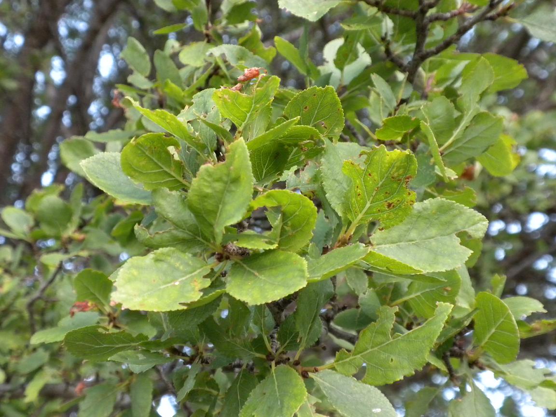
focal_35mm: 52
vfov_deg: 28.0
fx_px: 835
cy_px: 208
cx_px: 278
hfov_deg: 36.8
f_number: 4.3
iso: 400
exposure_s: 1/53.5
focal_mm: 9.1
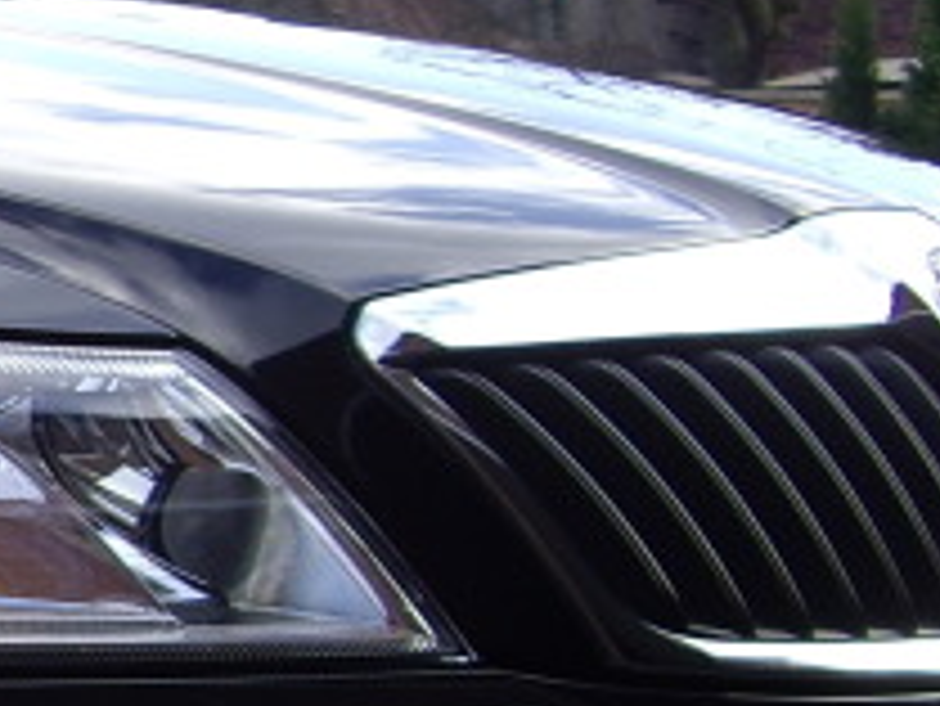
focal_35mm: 186
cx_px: -1214
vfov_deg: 8.0
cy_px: 580
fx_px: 5054
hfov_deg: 9.6
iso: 50
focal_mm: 7.9
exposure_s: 1/125
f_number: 2.8
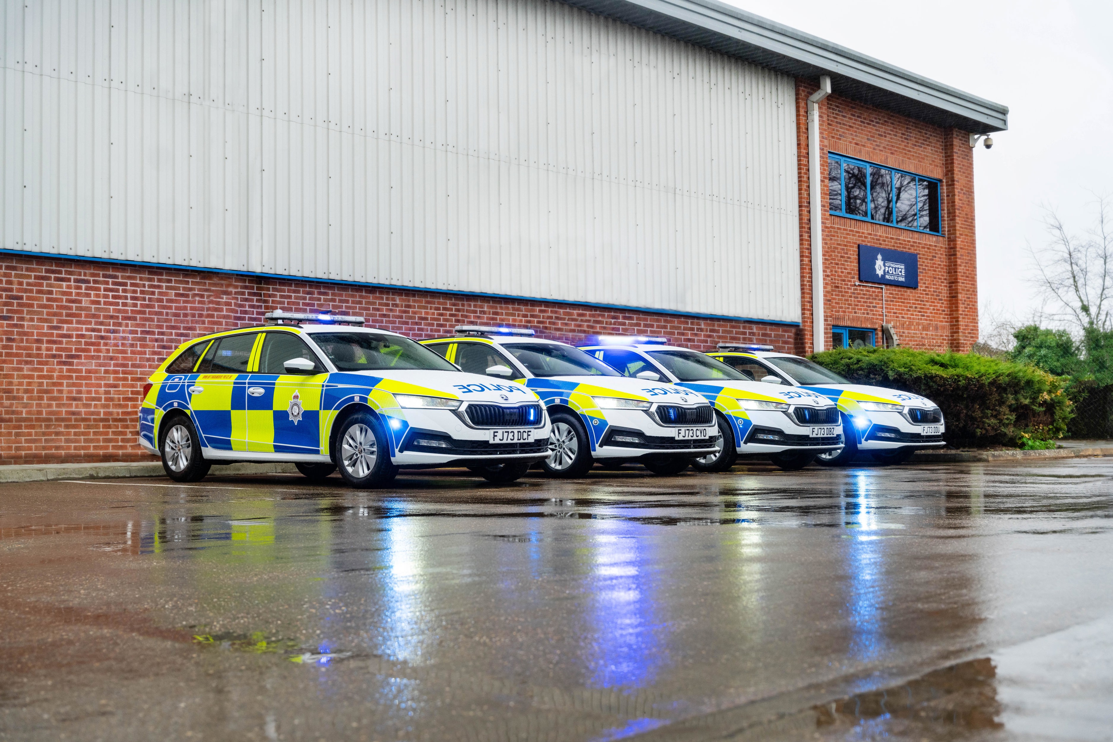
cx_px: 556
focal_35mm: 45
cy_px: 371
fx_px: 1379
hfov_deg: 44.0
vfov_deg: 30.1
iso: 640
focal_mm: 44.6
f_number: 4
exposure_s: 1/125
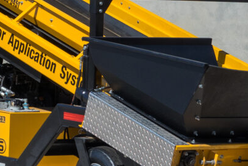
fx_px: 1757
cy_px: -116
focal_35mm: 255
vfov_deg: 5.3
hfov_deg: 7.9
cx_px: -145
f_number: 7.1
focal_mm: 40
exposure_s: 1/500
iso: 250
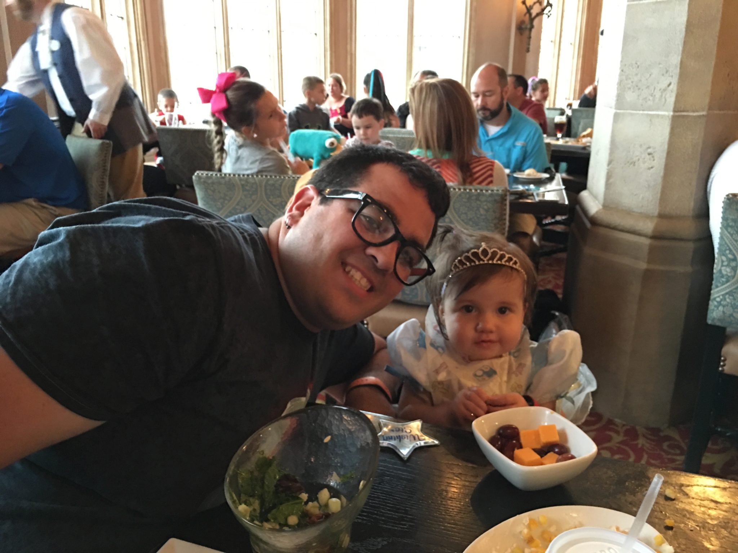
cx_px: 369
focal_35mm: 29
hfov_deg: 61.7
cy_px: 276
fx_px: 618
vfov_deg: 48.2
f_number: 2.2
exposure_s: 1/4
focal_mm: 4.15
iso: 80
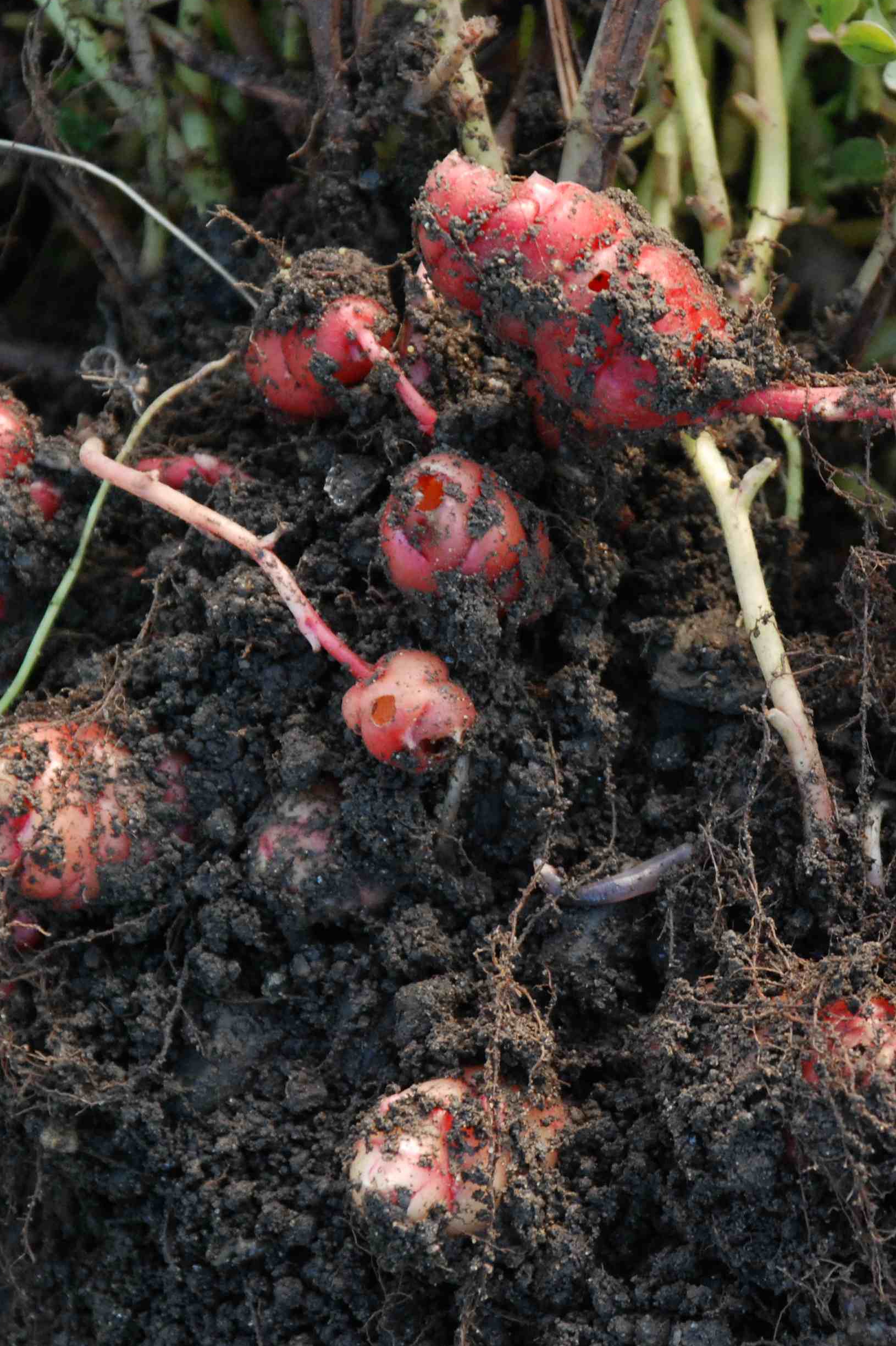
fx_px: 7991
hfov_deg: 6.4
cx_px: 607
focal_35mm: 214
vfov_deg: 9.6
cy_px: 662
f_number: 5.6
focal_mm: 90
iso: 640
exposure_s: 1/100
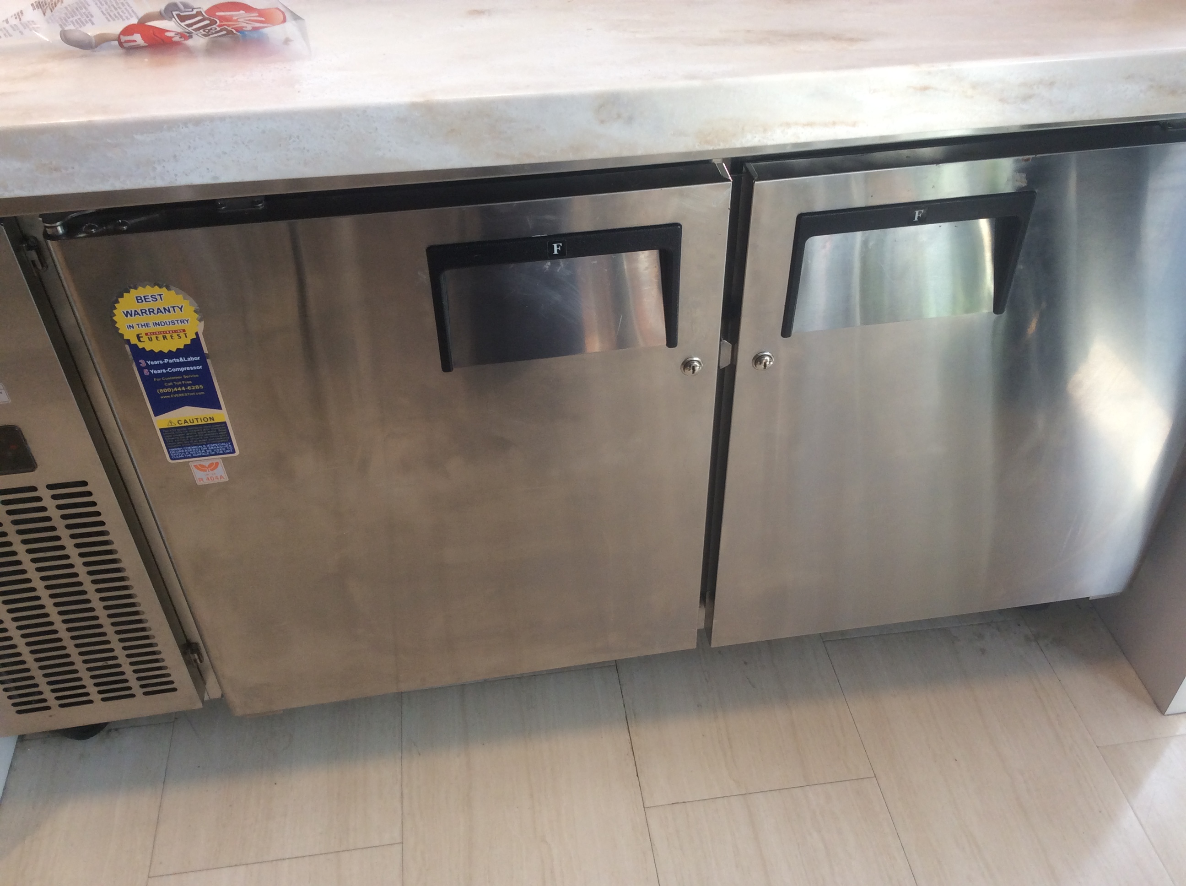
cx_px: 593
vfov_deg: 44.1
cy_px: 443
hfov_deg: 56.9
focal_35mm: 32
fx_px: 1095
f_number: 2.4
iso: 32
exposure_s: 1/60
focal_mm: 3.3
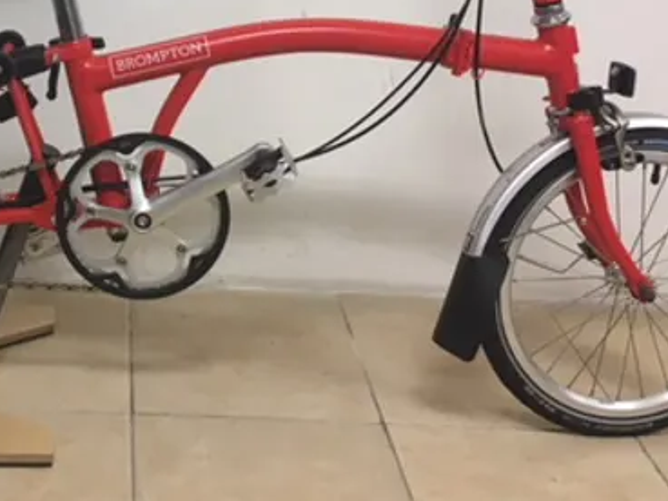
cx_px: 160
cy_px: 7
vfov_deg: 22.4
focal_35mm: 63
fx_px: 1216
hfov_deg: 30.2
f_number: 2.2
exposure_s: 1/33
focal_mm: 4.15
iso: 80
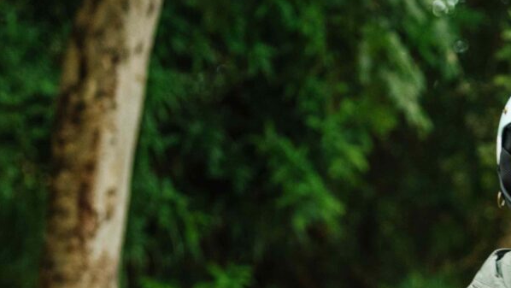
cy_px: 316
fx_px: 4473
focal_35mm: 330
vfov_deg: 3.7
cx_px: 463
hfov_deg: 6.5
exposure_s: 1/500
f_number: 2.8
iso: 400
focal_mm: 92
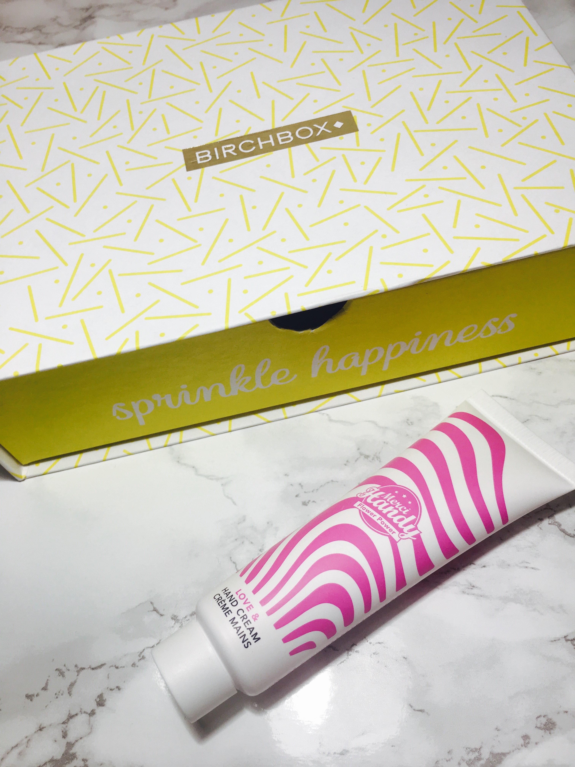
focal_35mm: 29
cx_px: 288
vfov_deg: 61.7
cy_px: 384
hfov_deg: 48.2
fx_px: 642
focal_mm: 4.15
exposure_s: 1/50
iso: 32
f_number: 2.2
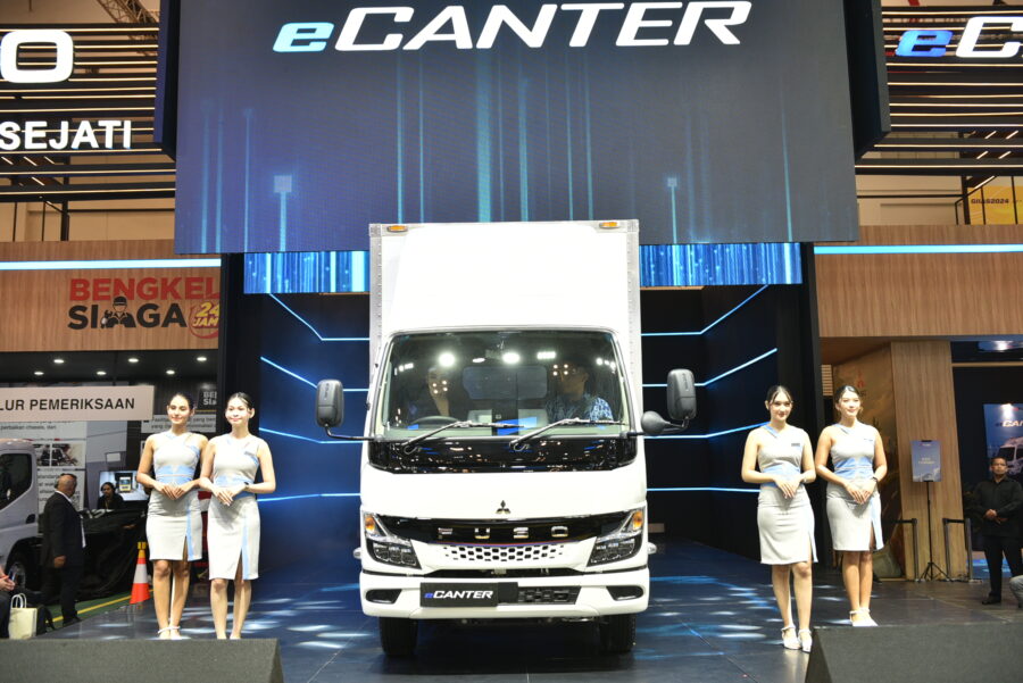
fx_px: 995
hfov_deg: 54.4
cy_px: 342
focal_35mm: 35
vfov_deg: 37.9
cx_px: 512
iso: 800
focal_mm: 35
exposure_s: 1/100
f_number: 4
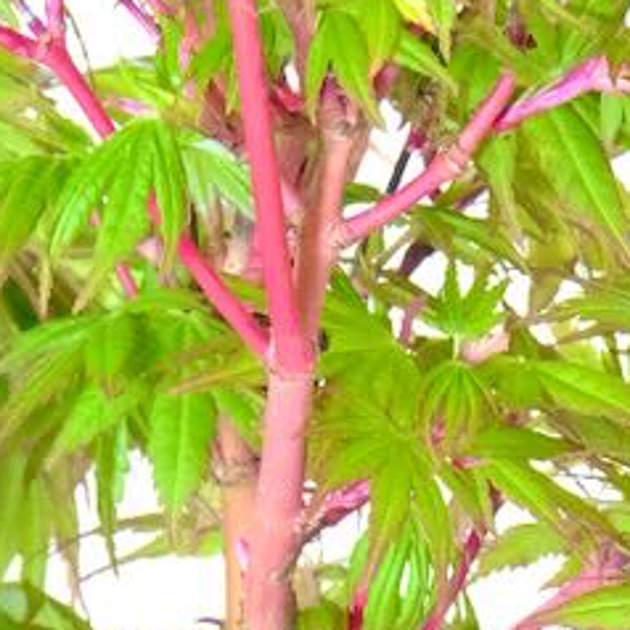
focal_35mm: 922
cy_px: 1369
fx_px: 18985
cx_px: -69
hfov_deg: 1.9
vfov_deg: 1.9
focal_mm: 134.5
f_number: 11
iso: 2500
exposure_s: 1/8
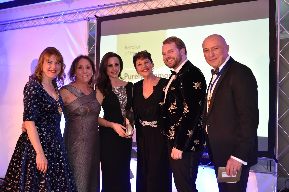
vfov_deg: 31.9
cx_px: 144
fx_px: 337
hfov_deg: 46.4
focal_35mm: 42
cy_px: 96
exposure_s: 1/160
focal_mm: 42
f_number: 2.8
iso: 3200
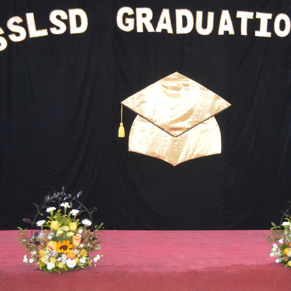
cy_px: 129
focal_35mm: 54
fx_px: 514
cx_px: 184
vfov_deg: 31.6
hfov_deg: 31.5
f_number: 4
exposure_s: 1/60
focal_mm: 24
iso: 2500
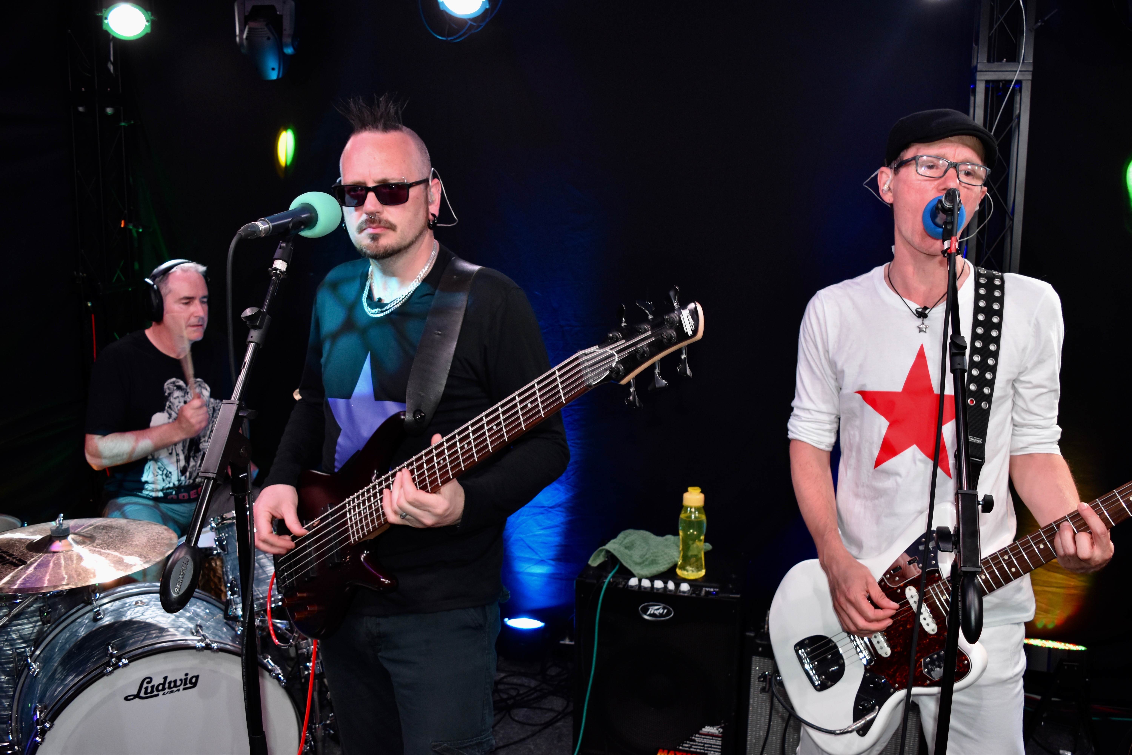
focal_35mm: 30
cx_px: 566
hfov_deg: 61.9
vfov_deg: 43.6
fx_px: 943
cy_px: 378
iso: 800
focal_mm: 20
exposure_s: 1/80
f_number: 4.5
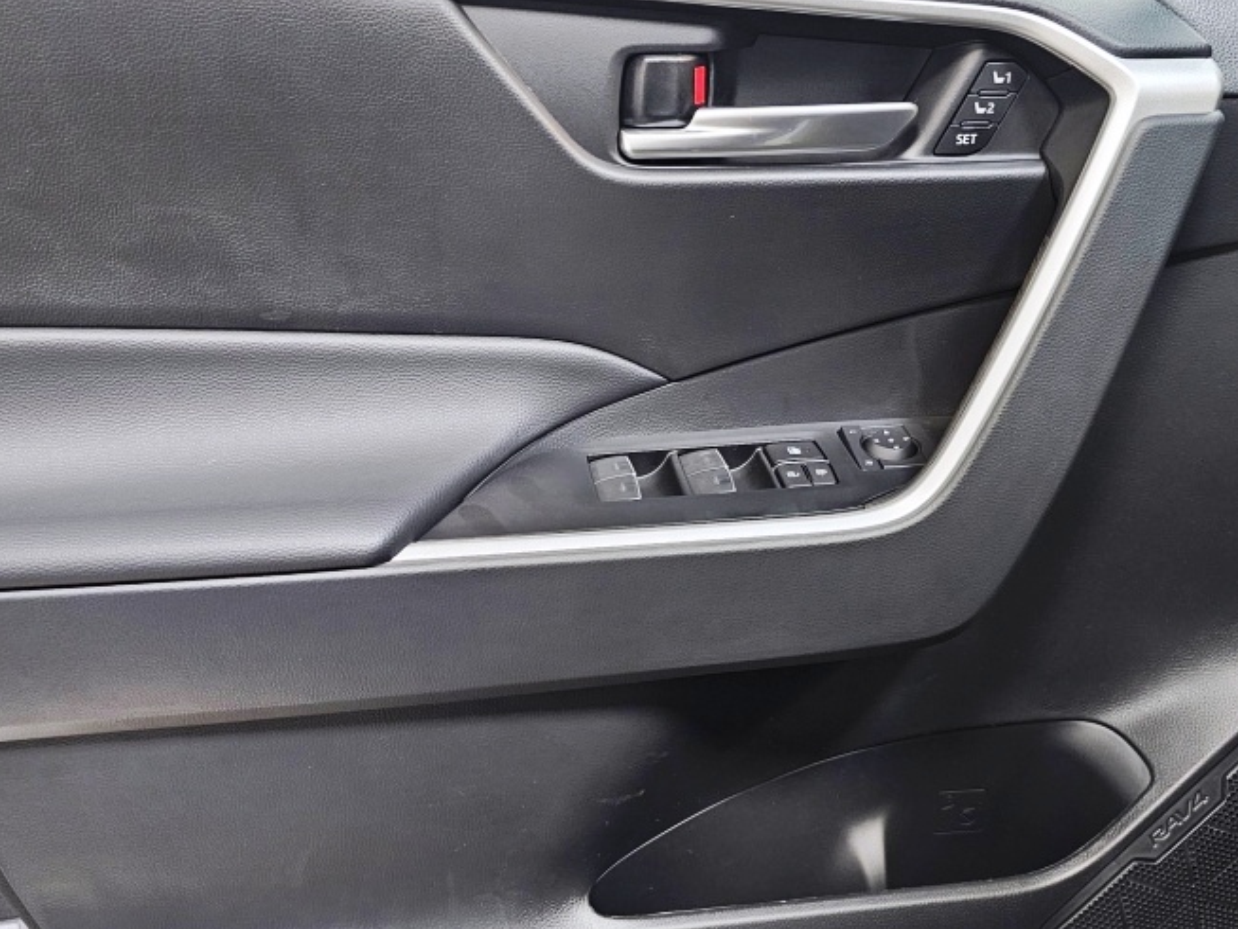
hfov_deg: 51.3
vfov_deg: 39.7
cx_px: 600
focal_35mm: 36
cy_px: 503
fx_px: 1288
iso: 500
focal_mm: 6.3
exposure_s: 1/24
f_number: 1.7
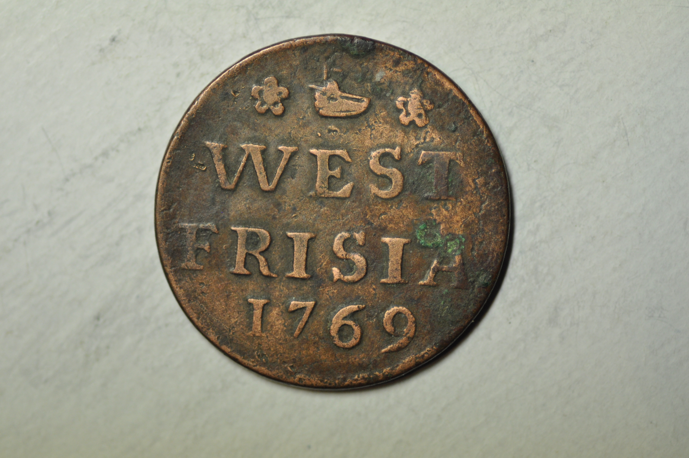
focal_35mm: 90
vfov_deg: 15.2
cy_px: 229
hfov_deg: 22.6
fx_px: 1720
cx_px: 344
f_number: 4
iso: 720
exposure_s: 1/250
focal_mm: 60
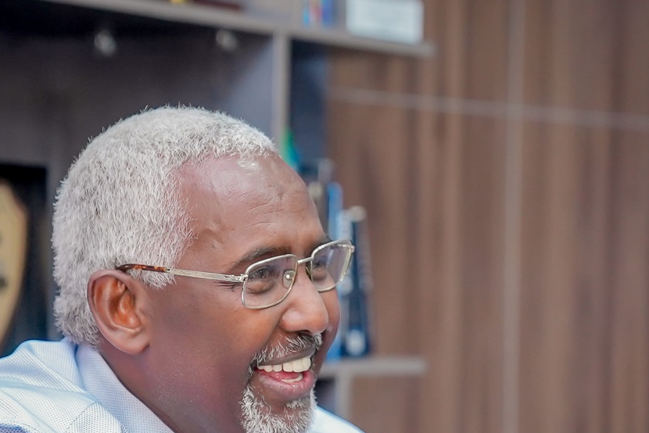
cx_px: 403
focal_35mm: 147
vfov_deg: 9.2
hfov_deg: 13.9
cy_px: 488
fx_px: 2651
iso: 2000
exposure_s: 1/200
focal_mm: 61
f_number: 2.8
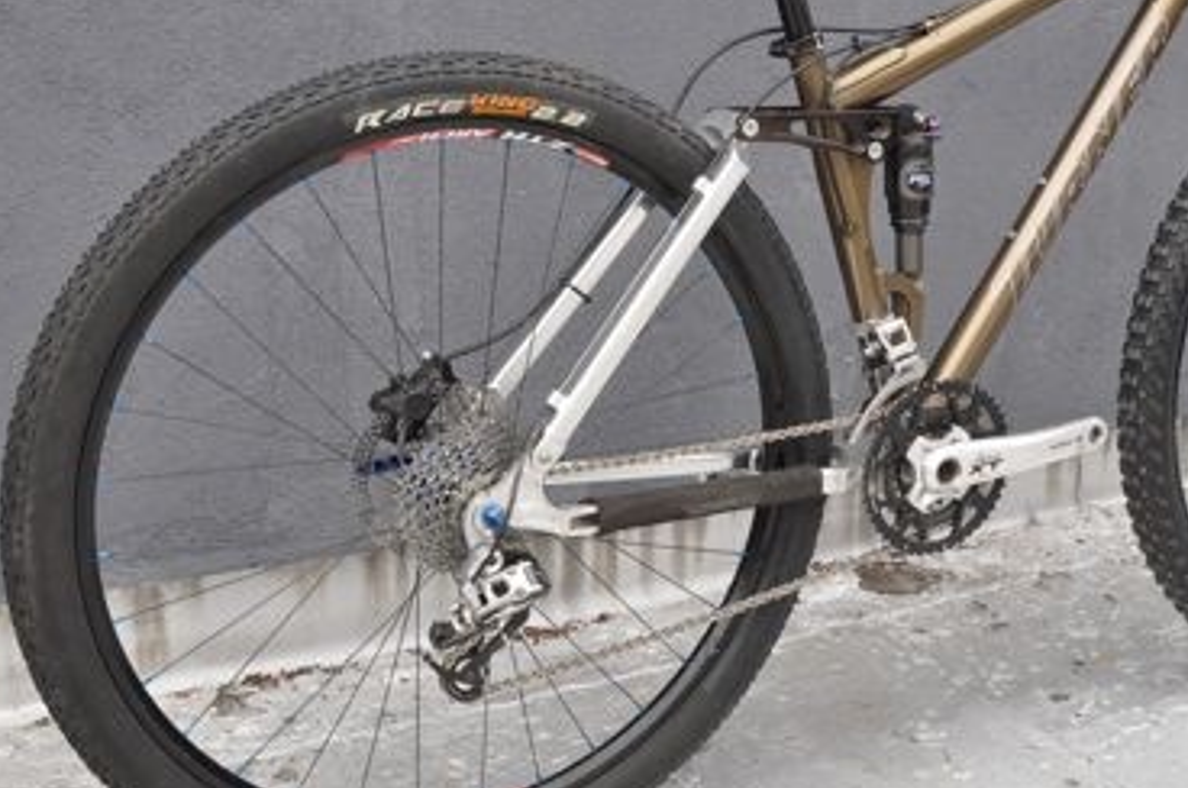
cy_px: 254
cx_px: 733
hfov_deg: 41.7
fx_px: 1548
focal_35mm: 47
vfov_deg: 28.3
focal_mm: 18
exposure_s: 1/160
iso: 200
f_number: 6.3
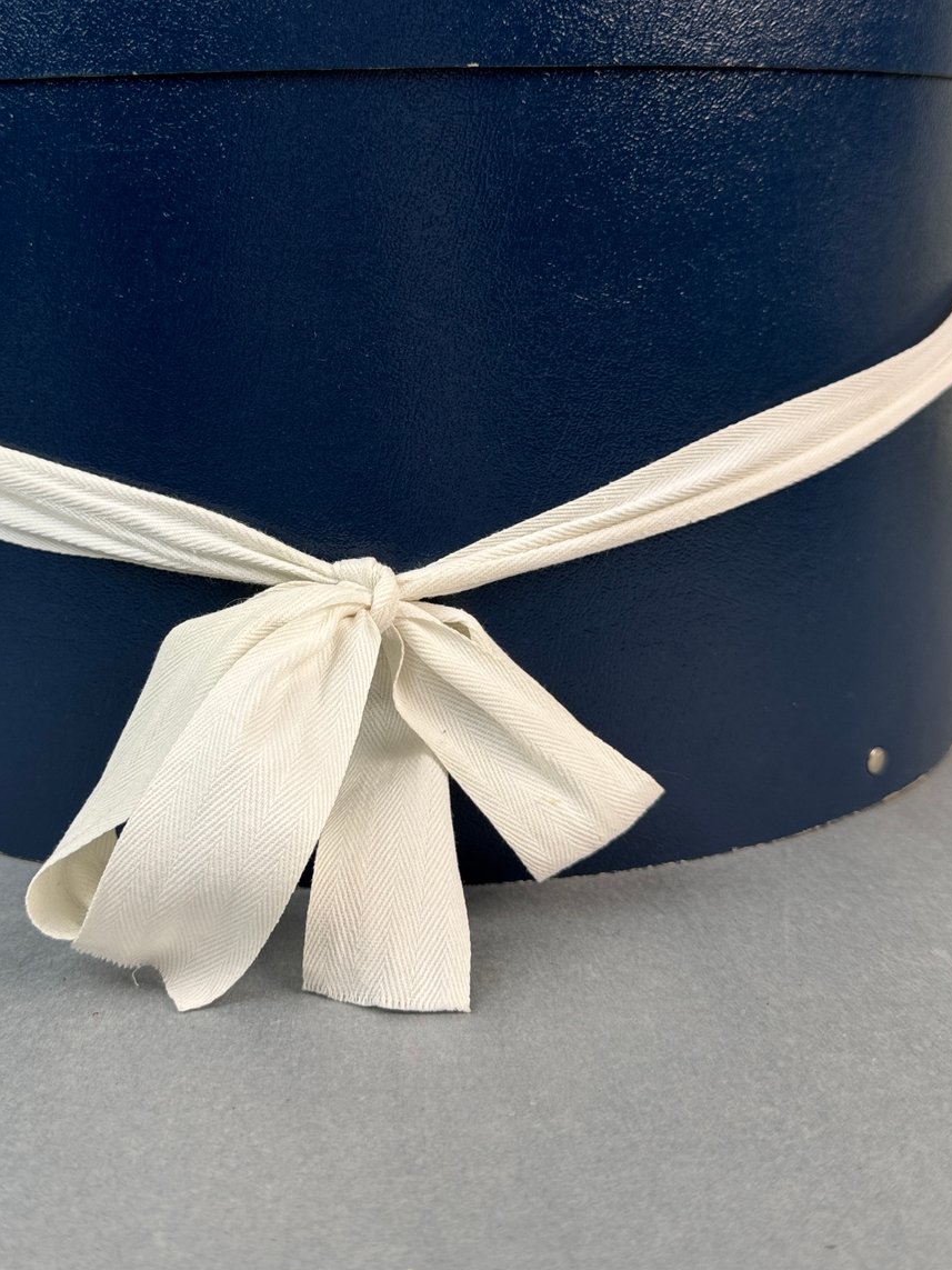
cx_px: 388
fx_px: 1540
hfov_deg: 34.2
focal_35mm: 42
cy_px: 506
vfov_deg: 44.6
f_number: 1.78
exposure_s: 1/120
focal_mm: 6.76
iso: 64
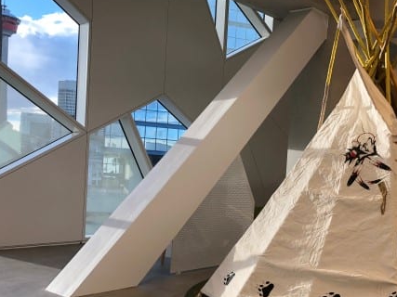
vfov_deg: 34.1
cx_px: 265
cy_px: 195
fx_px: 482
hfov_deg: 44.2
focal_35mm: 42
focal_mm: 4
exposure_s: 1/131
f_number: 1.8
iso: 25
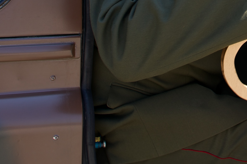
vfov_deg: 11.6
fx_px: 774
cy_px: -79
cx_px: 267
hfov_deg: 17.5
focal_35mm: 113
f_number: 4.5
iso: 100
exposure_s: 1/80
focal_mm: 24
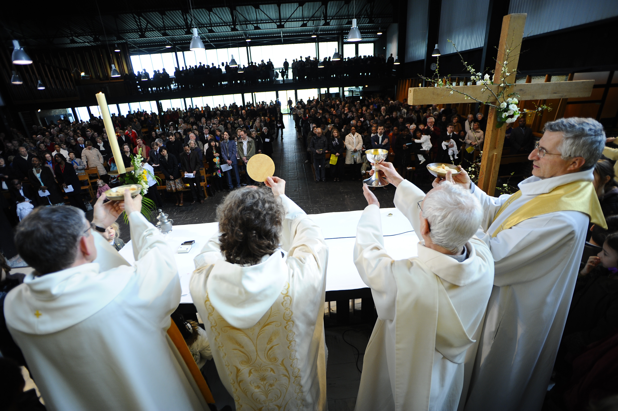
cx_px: 309
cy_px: 206
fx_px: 292
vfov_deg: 70.4
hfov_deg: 93.3
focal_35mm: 17
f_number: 2.8
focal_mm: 17
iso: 800
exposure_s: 1/80
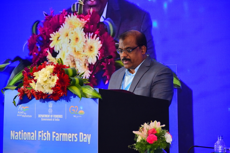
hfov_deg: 9.8
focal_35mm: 210
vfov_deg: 6.5
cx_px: 115
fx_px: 1342
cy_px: 76
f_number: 5.6
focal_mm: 140
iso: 1000
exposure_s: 1/160
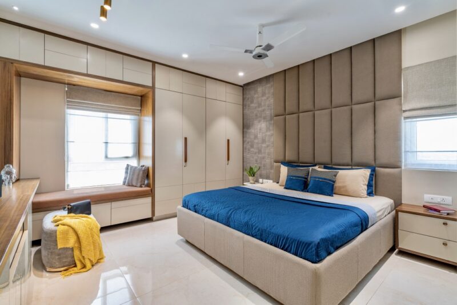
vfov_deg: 73.8
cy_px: 152
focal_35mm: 16
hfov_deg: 96.7
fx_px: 203
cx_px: 228
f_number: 9
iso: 100
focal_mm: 16
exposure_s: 1/4
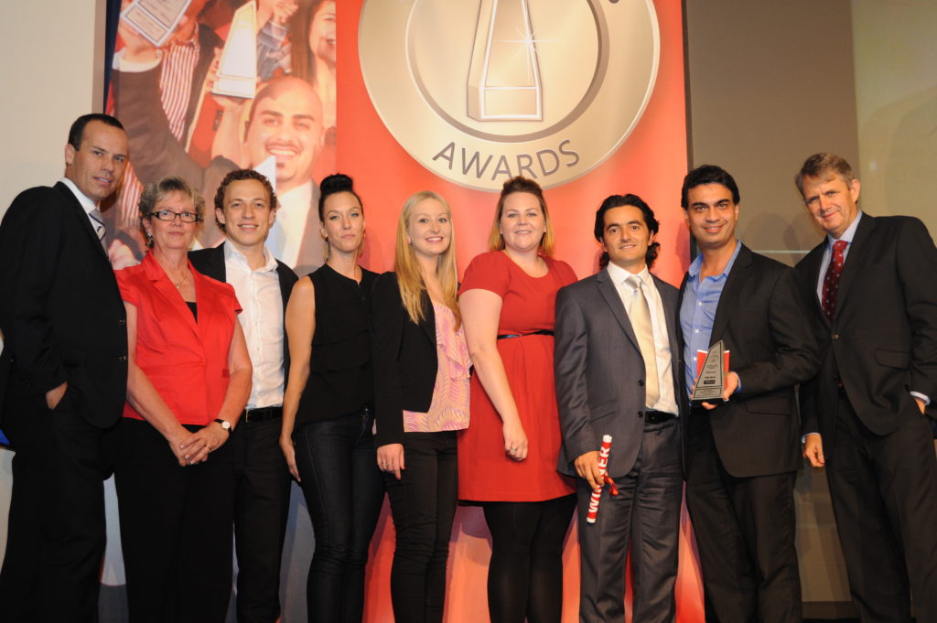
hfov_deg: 38.2
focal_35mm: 52
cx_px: 468
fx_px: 1352
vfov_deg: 25.9
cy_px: 312
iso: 1600
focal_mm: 52
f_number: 5.6
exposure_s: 1/125
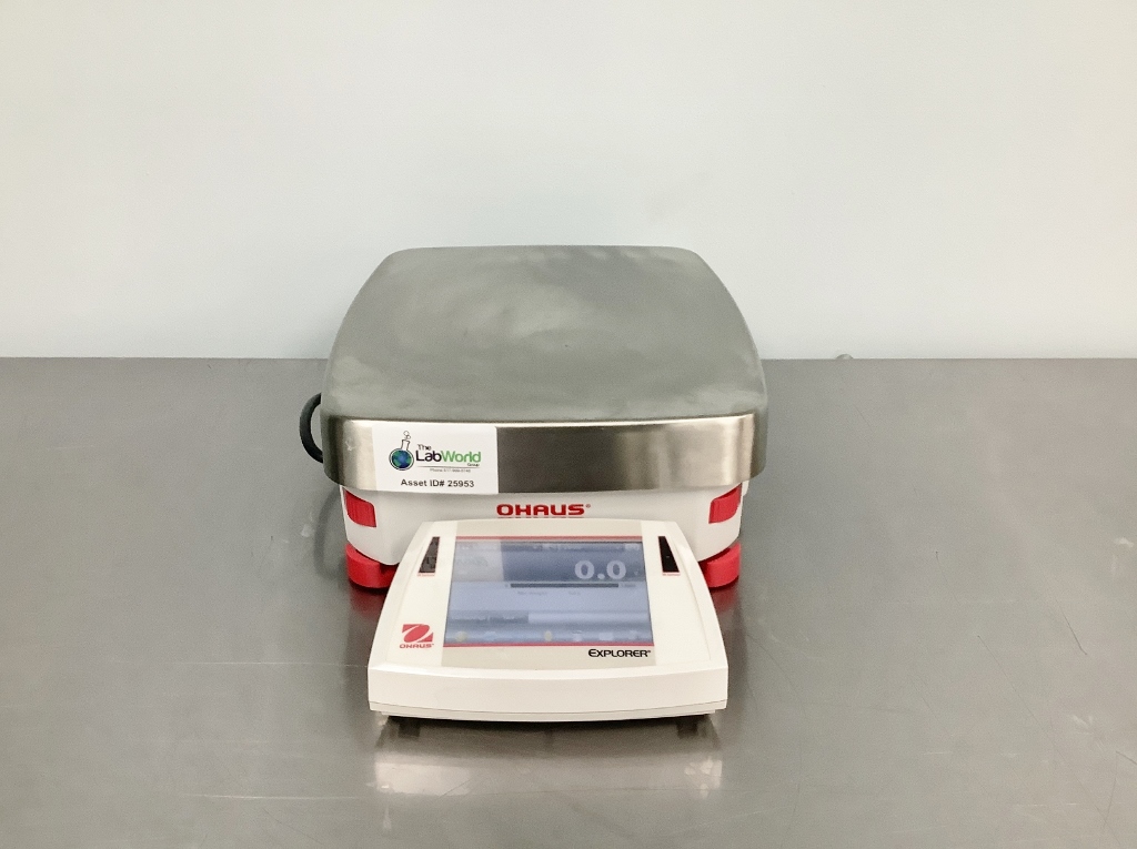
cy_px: 424
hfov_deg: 58.4
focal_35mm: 31
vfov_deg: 45.3
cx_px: 568
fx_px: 1017
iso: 160
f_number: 2.4
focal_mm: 3.3
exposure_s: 1/60
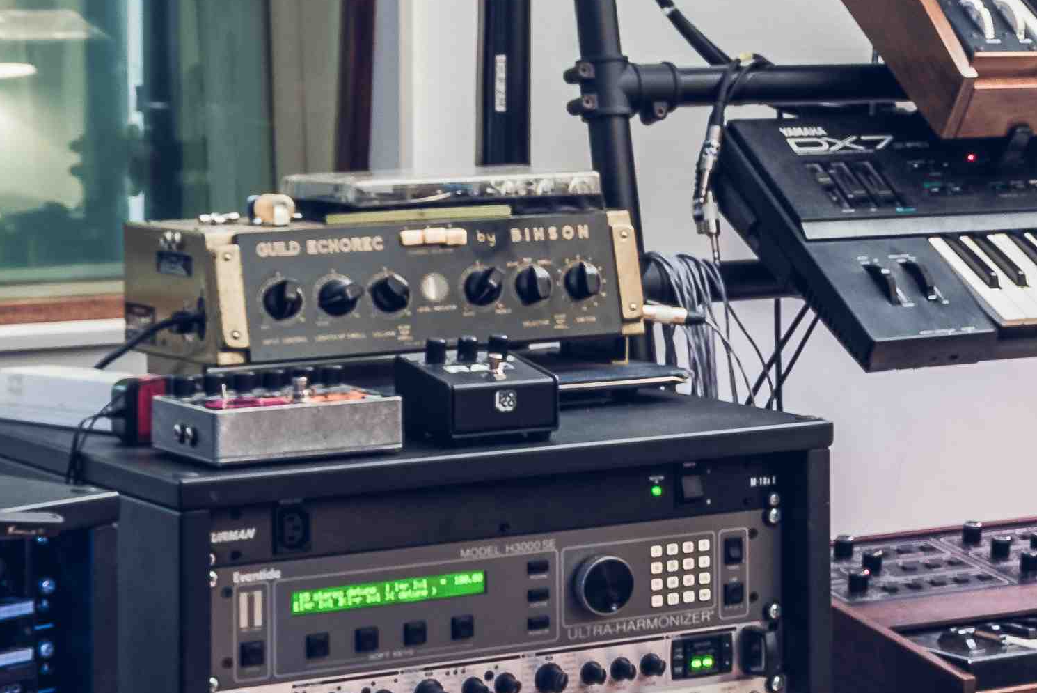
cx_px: 1364
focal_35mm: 116
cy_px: 856
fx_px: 3343
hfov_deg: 16.6
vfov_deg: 11.6
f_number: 8
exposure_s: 6
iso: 64
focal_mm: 24
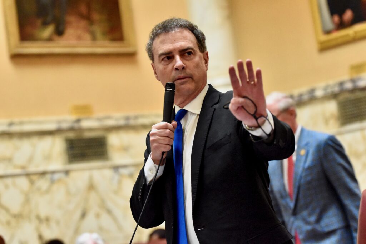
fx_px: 1190
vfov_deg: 11.7
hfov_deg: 17.5
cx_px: 183
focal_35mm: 117
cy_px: 122
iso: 6400
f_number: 2.8
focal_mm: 78
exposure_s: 1/250
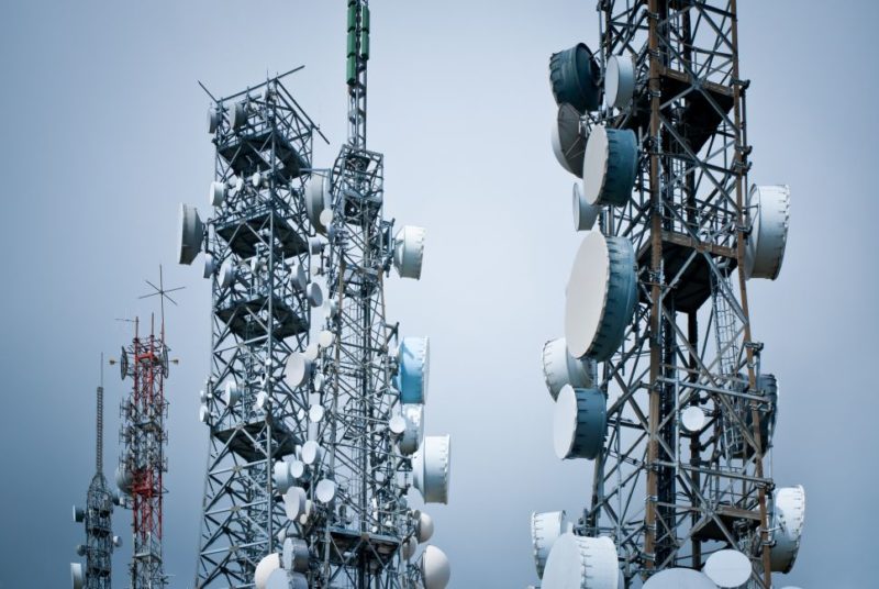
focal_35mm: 57
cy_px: 294
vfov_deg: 23.9
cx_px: 440
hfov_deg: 35.0
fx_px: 1394
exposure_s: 1/1250
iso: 100
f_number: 6.3
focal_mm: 38
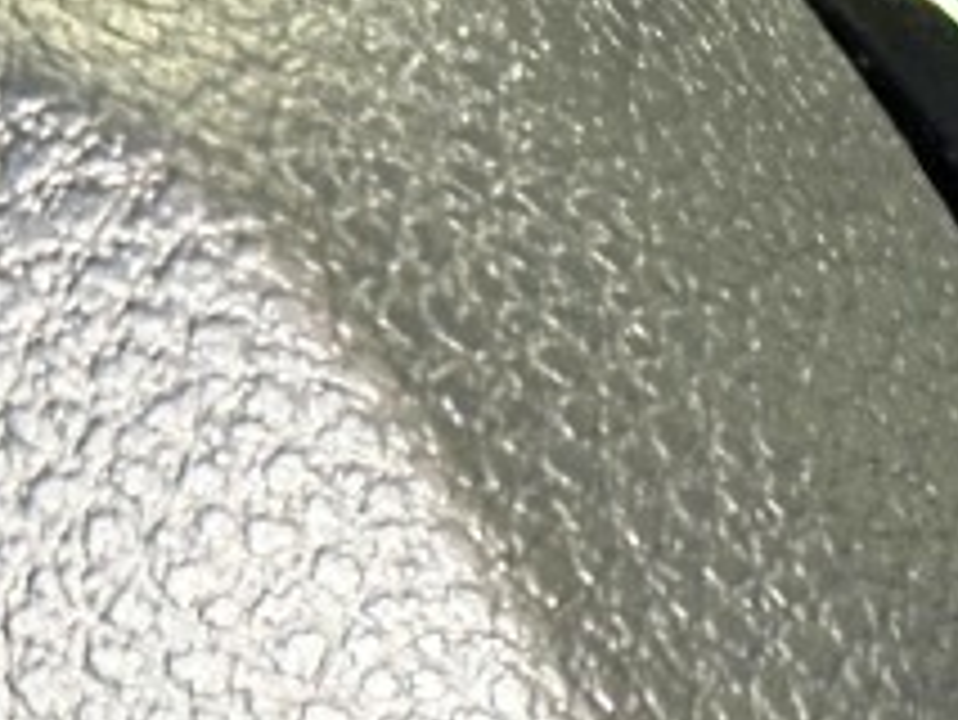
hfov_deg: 8.0
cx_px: 2199
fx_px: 6397
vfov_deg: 6.3
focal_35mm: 231
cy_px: 1197
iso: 500
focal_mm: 6.86
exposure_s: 1/40
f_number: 1.78
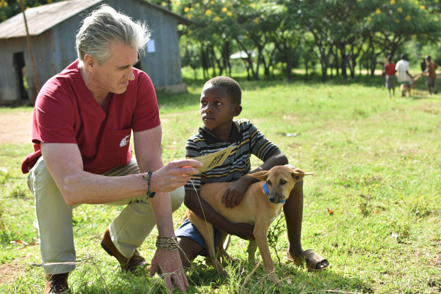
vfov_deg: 25.8
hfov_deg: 37.8
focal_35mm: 52
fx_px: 643
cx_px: 220
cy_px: 147
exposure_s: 1/640
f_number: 3.2
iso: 100
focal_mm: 35
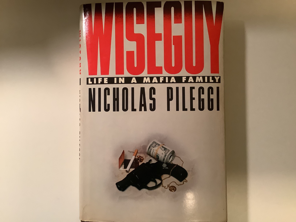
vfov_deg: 45.4
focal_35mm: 31
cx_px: 148
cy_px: 111
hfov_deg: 58.4
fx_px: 265
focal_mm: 3.3
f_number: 2.4
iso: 250
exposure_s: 1/40
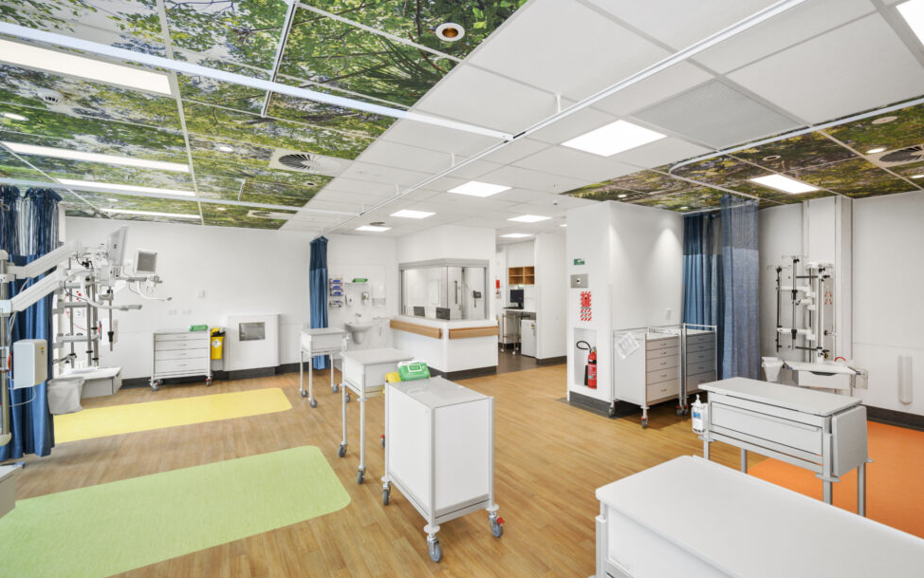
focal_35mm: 15
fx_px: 378
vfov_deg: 74.5
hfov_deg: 101.4
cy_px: 256
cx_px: 470
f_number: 7.1
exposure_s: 1/60
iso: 640
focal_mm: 14
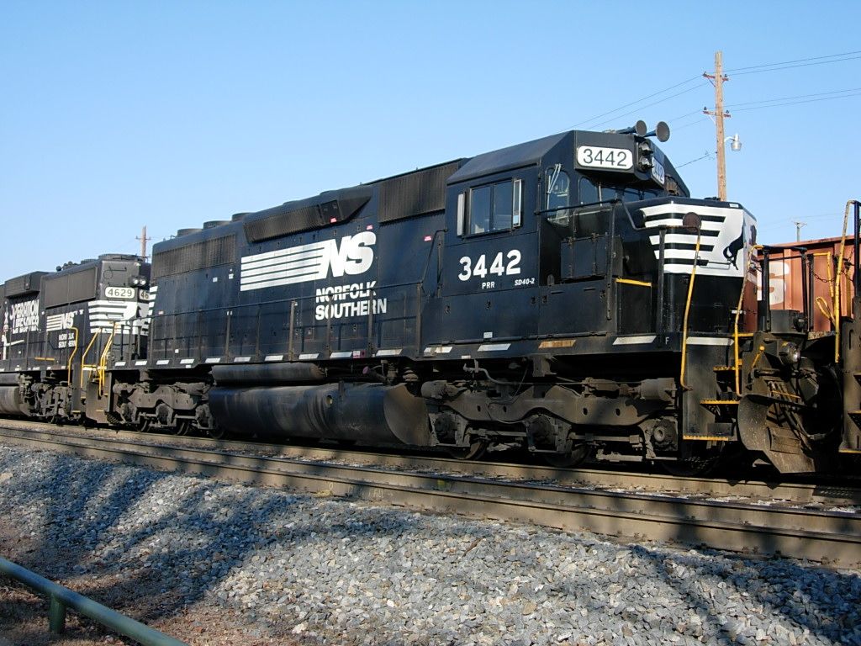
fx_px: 1020
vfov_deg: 35.1
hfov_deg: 45.8
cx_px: 430
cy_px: 323
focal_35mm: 41
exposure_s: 1/886
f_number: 2.9
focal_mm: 8.5
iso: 64
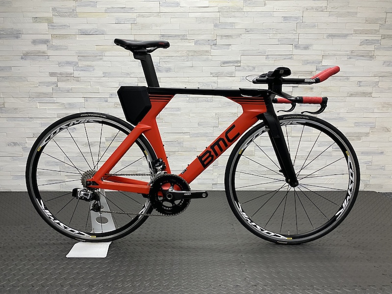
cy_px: 147
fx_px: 294
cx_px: 196
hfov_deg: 67.3
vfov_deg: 53.1
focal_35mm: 26
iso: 80
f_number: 1.8
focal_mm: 4.25
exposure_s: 1/60
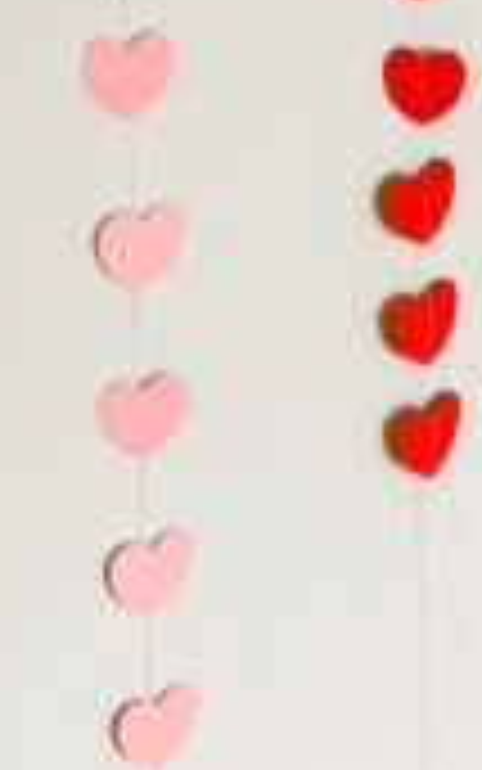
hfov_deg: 11.7
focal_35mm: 103
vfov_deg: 17.2
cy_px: -536
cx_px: 887
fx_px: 2163
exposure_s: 1/60
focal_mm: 4.2
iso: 100
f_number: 1.6
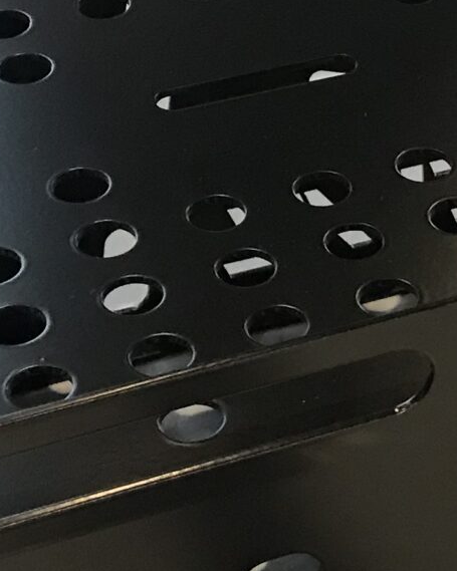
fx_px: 2080
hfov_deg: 12.0
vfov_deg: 15.6
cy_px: 413
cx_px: 659
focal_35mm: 123
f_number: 1.8
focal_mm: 3.99
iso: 80
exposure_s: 1/15
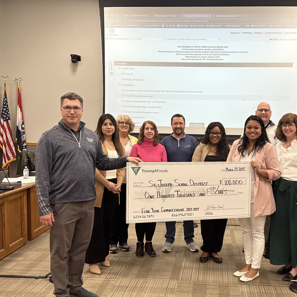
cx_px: 185
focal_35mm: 36
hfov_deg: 45.7
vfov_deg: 46.0
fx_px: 349
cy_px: 161
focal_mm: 6.86
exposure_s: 1/120
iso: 160
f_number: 1.78
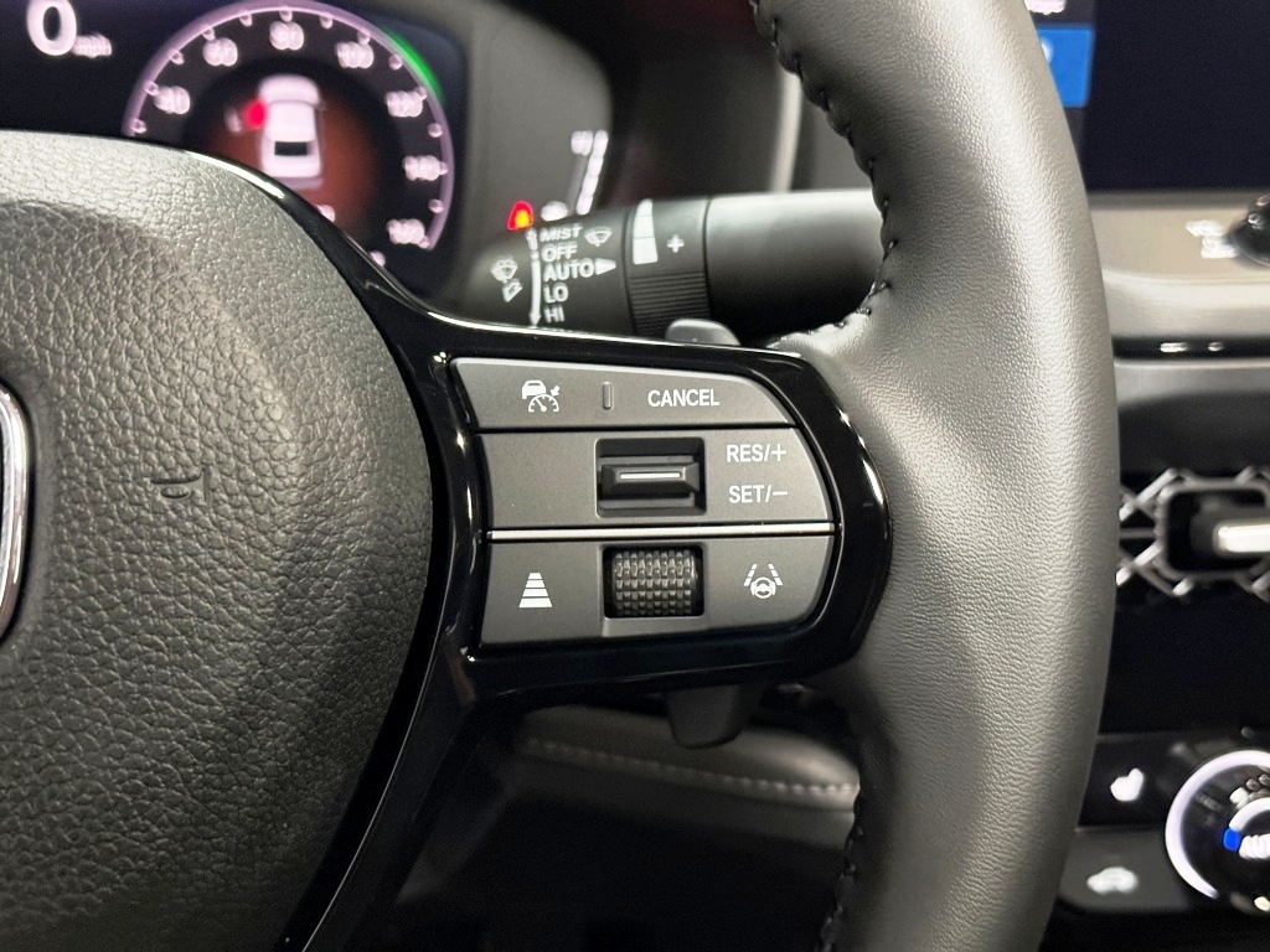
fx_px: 1761
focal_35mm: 48
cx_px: 635
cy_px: 476
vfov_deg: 30.3
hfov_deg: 39.7
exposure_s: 1/24
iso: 640
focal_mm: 6.86
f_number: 1.78
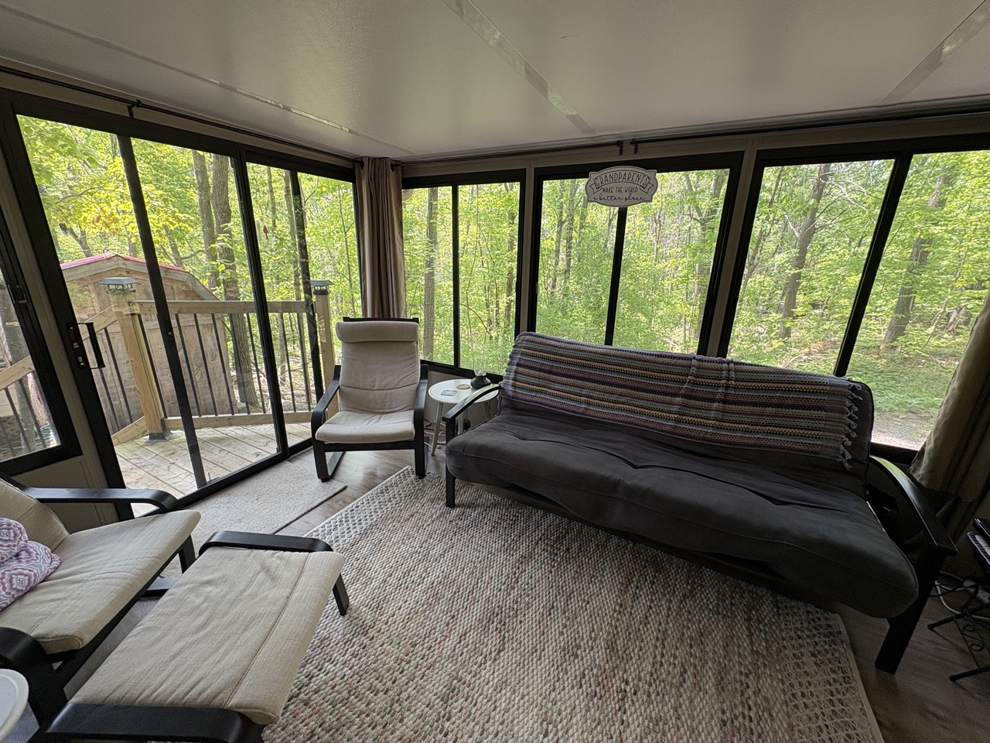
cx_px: 495
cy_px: 372
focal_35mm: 14
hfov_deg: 102.1
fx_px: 400
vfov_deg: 85.7
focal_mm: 2.22
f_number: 2.2
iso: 64
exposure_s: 1/99
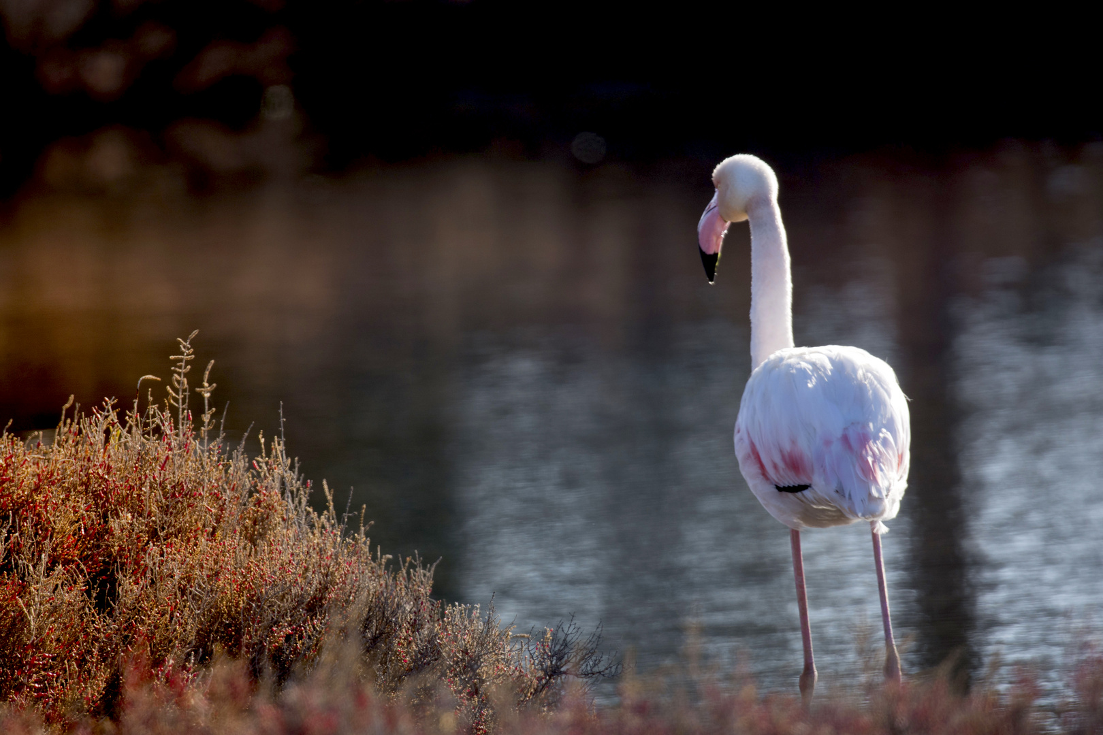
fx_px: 27573
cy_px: 368
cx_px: 552
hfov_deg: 2.3
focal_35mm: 900
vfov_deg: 1.5
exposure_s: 1/320
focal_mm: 600
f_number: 7.1
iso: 180
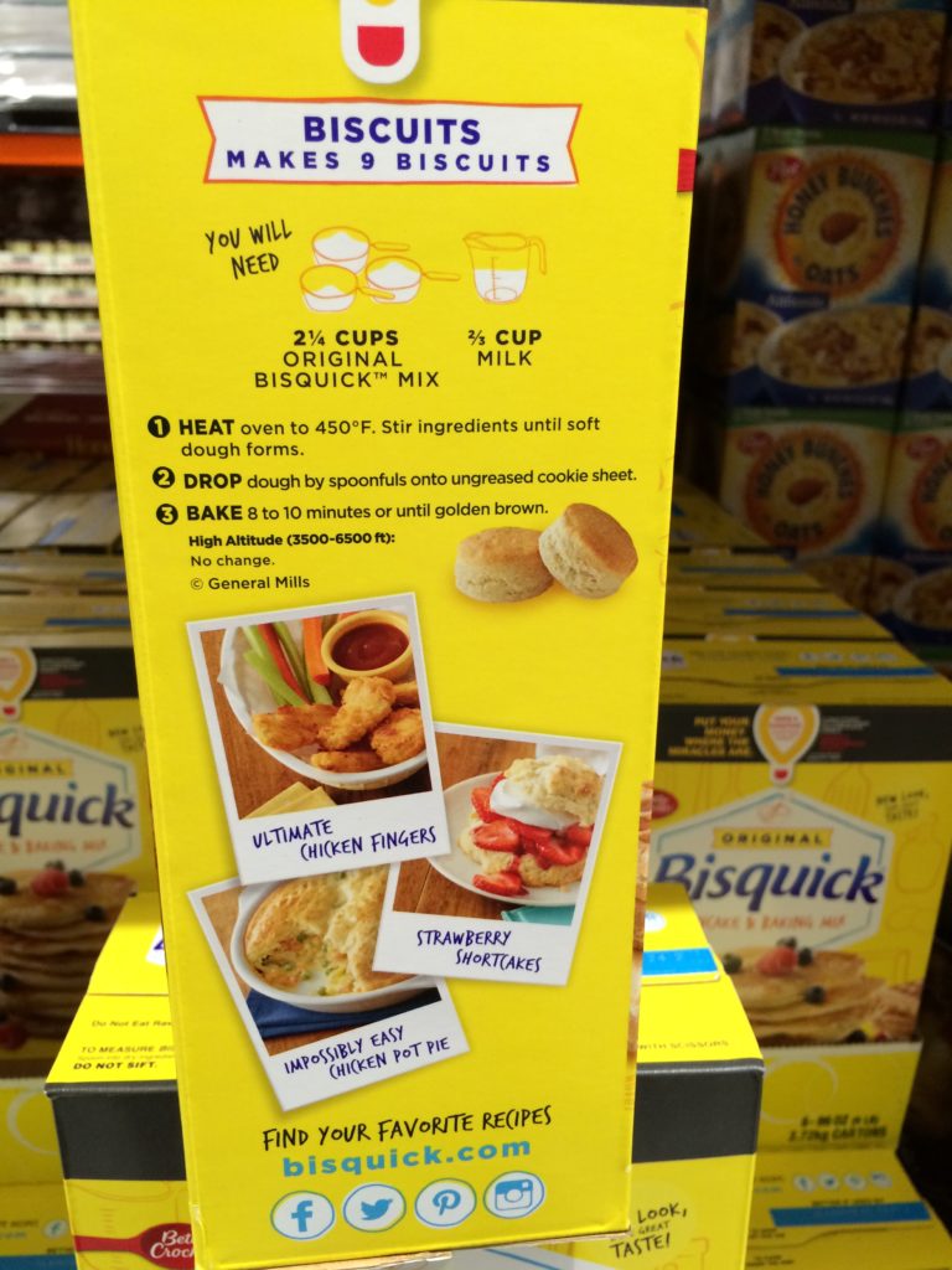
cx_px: 476
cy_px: 635
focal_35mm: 29
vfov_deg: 61.7
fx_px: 1063
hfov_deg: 48.2
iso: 125
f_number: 2.2
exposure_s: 1/30
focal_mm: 4.15
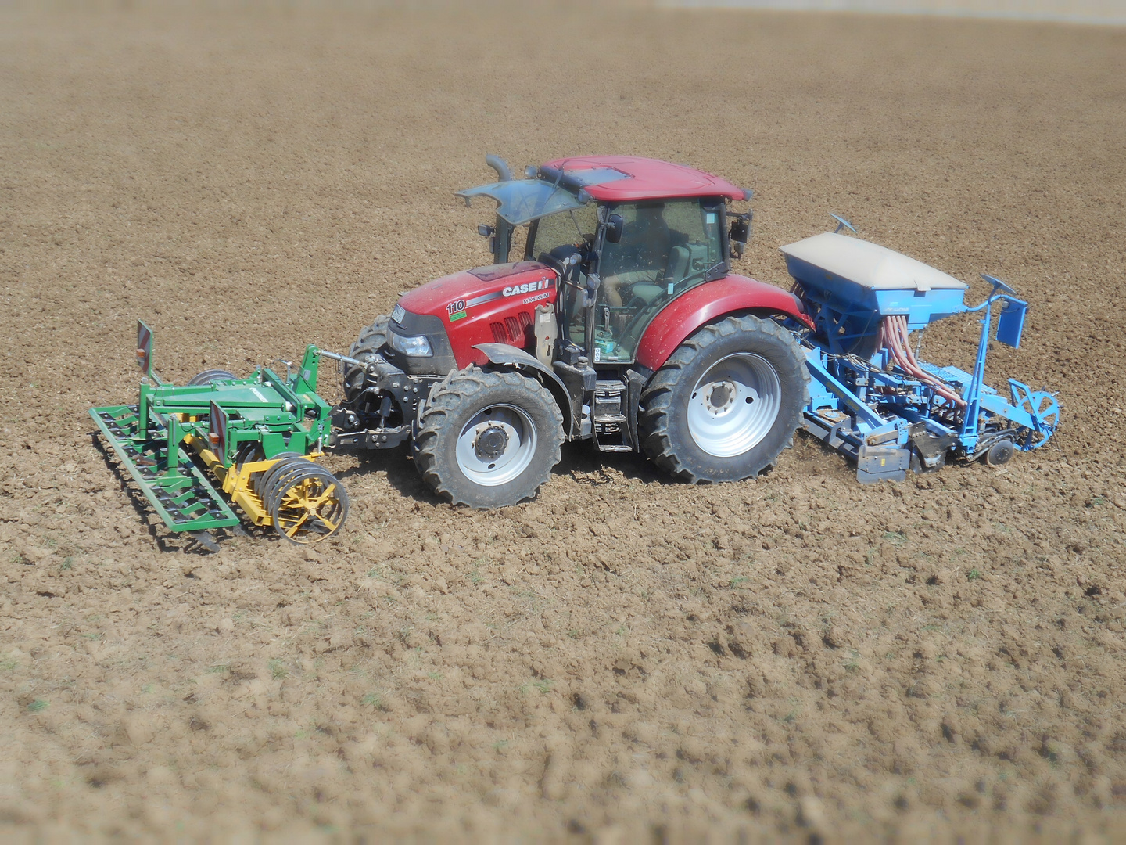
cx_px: 563
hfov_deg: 38.2
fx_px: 1626
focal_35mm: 50
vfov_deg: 29.1
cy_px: 422
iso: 80
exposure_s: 1/400
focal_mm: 8.8
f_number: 4.5
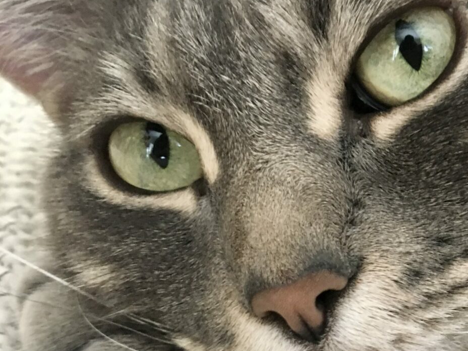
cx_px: 395
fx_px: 676
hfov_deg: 36.5
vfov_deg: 28.9
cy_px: 241
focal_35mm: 50
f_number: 2.2
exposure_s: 1/15
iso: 200
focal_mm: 4.15
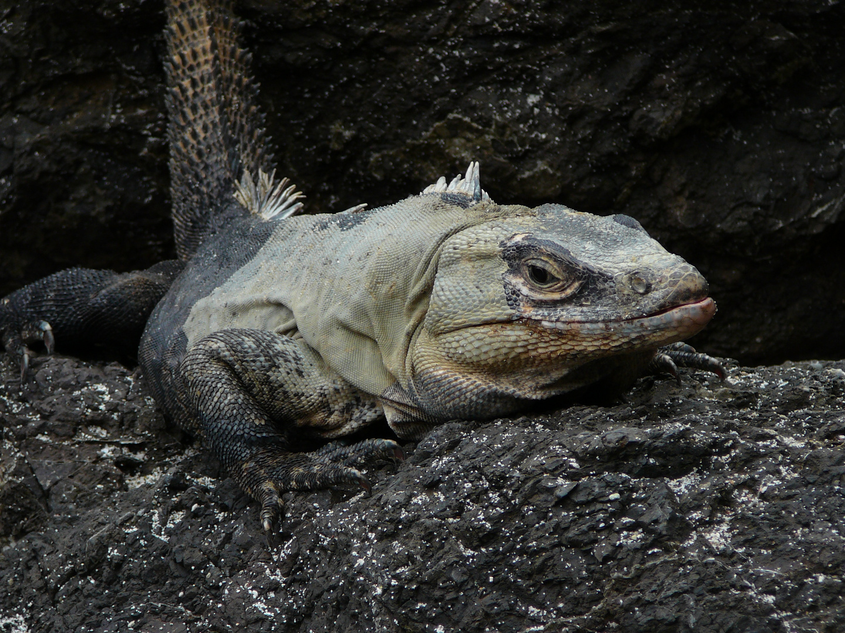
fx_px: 4980
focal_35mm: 204
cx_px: 422
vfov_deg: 7.3
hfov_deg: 9.7
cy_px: 316
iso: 80
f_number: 4.1
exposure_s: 1/320
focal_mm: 30.3
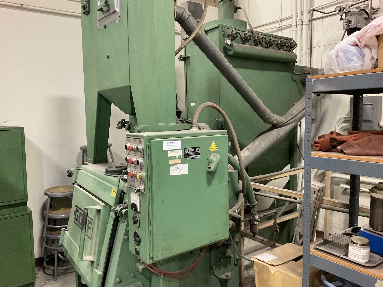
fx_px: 321
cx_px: 192
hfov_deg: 61.7
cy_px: 144
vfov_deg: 48.2
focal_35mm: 29
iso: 200
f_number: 1.8
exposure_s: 1/40
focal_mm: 3
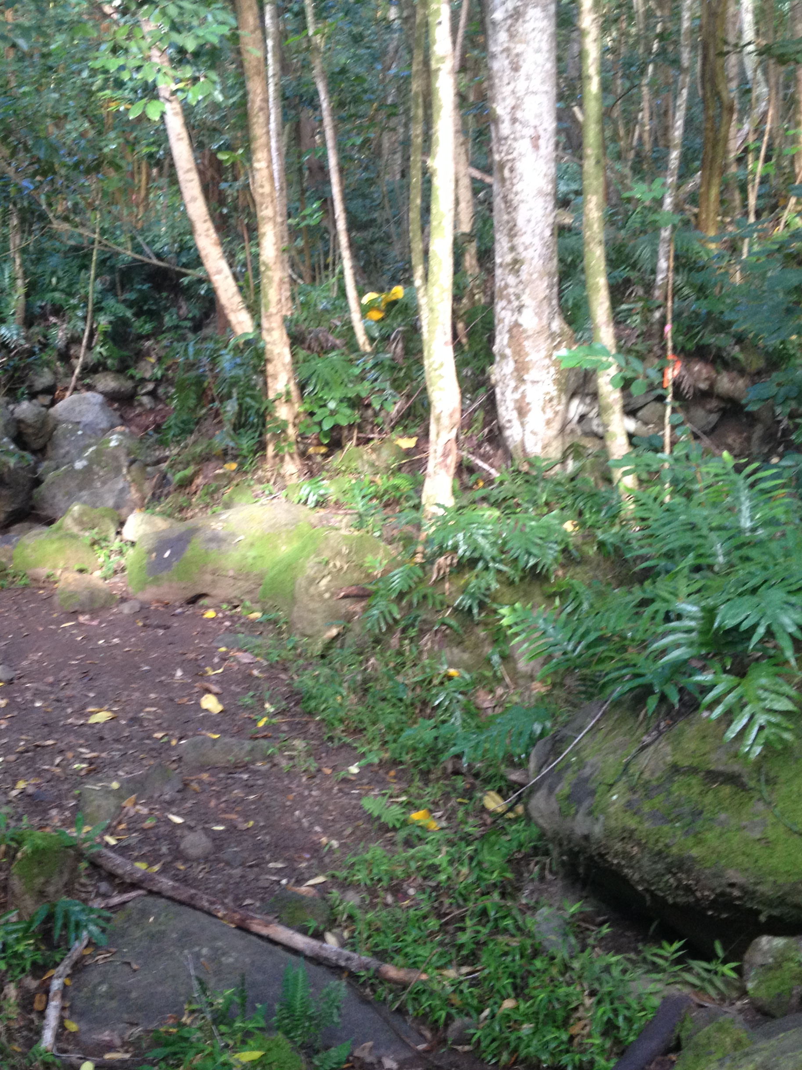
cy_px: 537
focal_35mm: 47
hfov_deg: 30.8
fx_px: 1452
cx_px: 323
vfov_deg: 40.4
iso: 125
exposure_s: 1/20
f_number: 2.4
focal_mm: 4.28
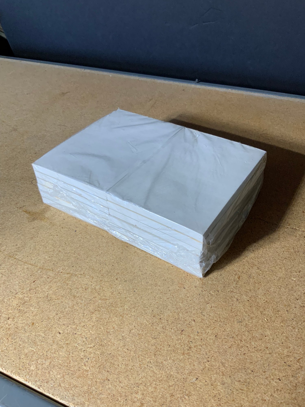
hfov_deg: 48.2
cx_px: 152
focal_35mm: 29
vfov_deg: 61.7
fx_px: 341
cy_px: 204
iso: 50
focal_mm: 3
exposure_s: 1/120
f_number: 1.8
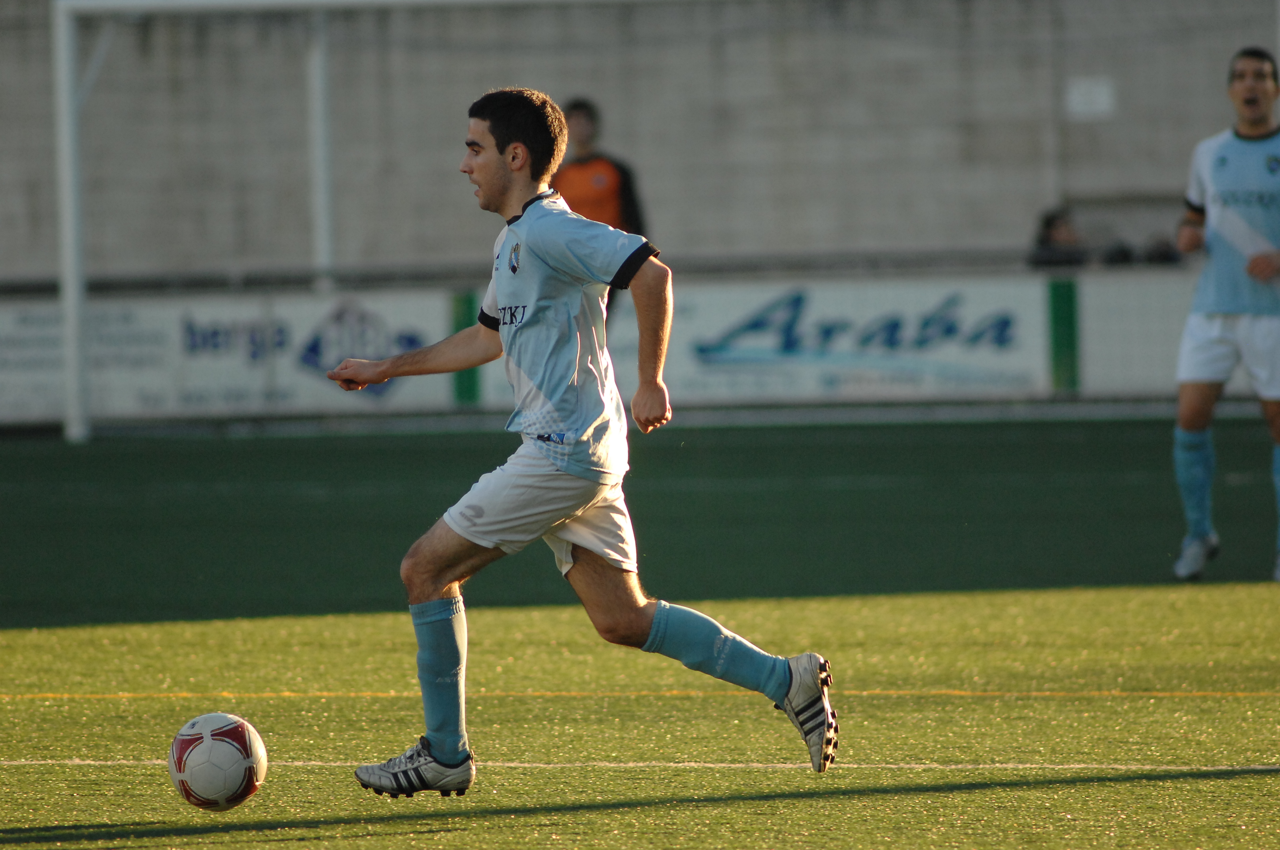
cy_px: 425
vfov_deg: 3.0
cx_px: 640
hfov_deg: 4.6
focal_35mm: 450
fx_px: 15980
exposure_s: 1/800
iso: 500
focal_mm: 300
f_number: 4
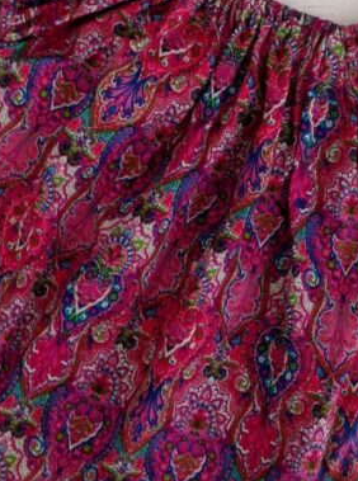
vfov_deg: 27.4
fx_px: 984
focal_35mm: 71
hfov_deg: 20.6
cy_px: 178
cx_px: 177
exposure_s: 1/40
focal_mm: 4.28
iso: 50
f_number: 2.4
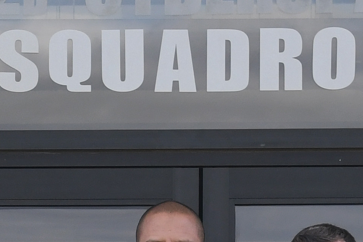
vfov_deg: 4.3
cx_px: -87
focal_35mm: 311
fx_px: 3136
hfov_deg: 6.6
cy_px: 622
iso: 500
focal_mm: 36
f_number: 5.6
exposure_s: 1/1000
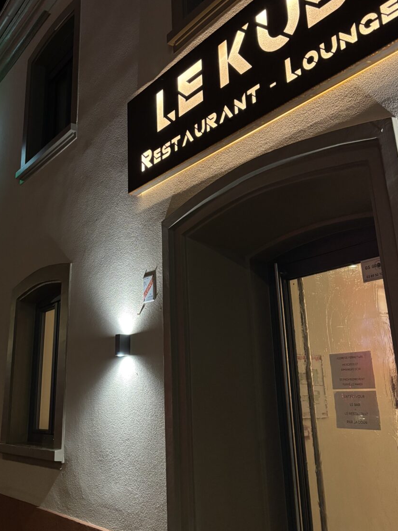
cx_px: 140
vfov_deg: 51.1
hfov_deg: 39.3
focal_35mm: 36
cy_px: 218
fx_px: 552
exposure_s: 1/50
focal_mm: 5.96
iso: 320
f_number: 1.6
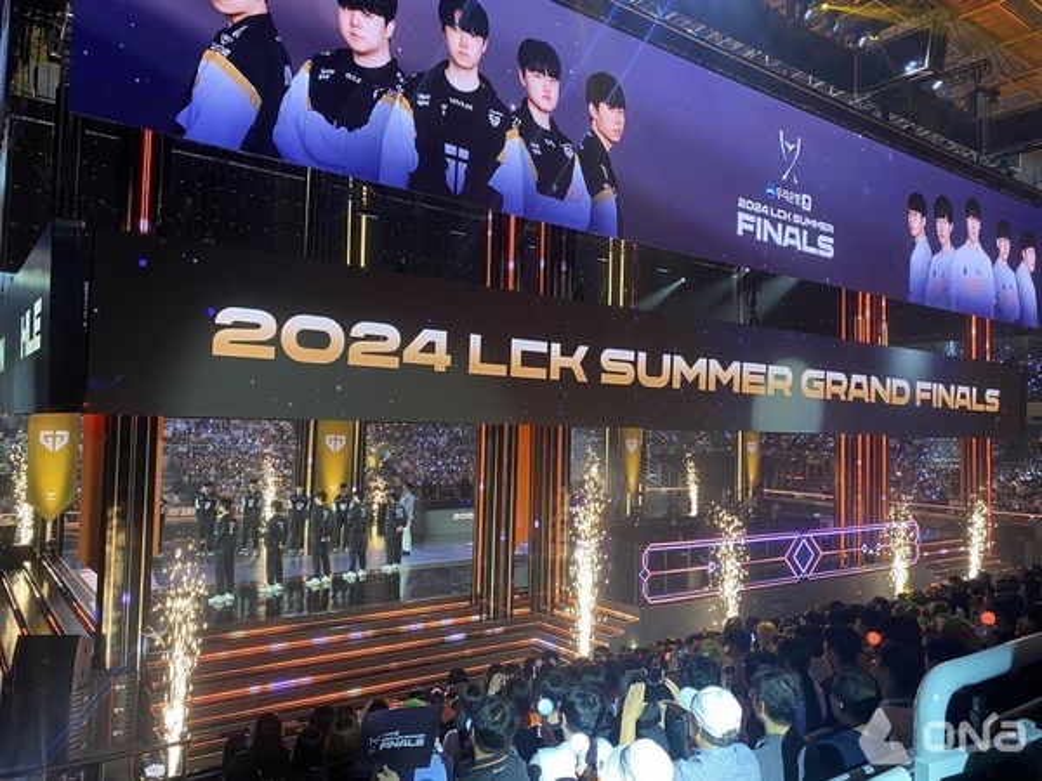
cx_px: 521
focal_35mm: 26
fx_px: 783
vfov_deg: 53.1
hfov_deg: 67.3
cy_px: 390
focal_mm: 4.25
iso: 125
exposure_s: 1/80
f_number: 1.8
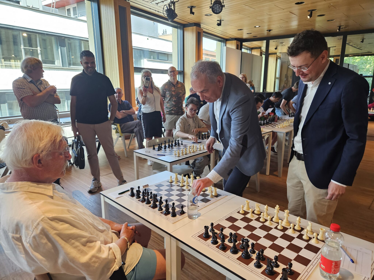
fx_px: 248
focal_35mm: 23
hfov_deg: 73.9
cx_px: 187
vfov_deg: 58.9
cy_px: 140
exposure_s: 1/100
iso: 160
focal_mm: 5.4
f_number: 1.8
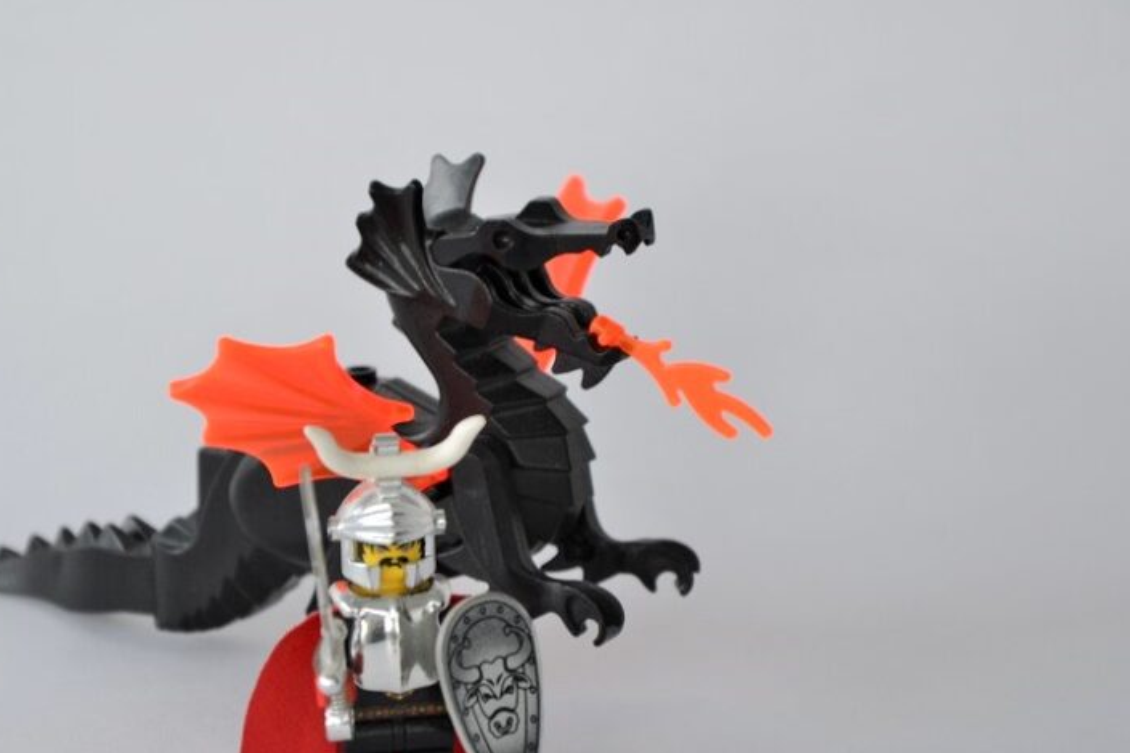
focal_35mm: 224
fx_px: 7020
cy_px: 427
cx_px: 421
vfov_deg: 6.1
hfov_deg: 9.2
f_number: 5.6
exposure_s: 1/80
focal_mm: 105
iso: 400
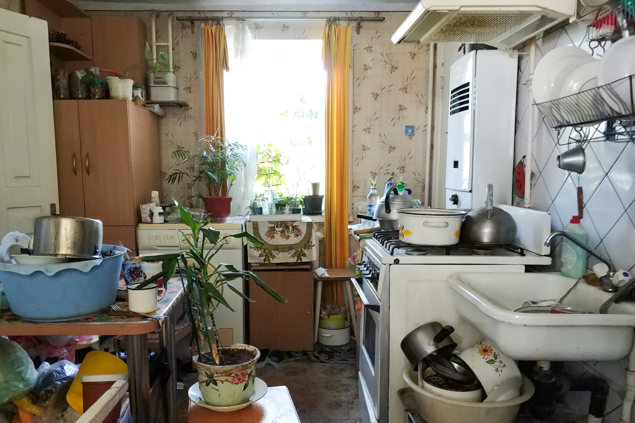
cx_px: 308
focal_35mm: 29
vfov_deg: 44.9
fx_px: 511
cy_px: 230
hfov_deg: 63.6
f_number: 1.8
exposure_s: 1/17
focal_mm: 3.8
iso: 761
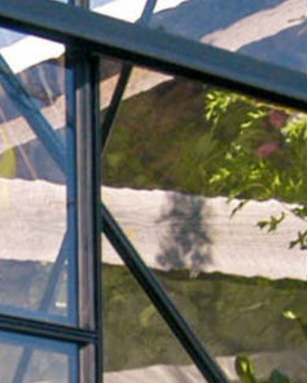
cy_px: 518
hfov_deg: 5.0
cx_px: -373
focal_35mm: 301
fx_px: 3420
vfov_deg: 6.4
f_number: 6.3
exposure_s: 1/800
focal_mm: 31
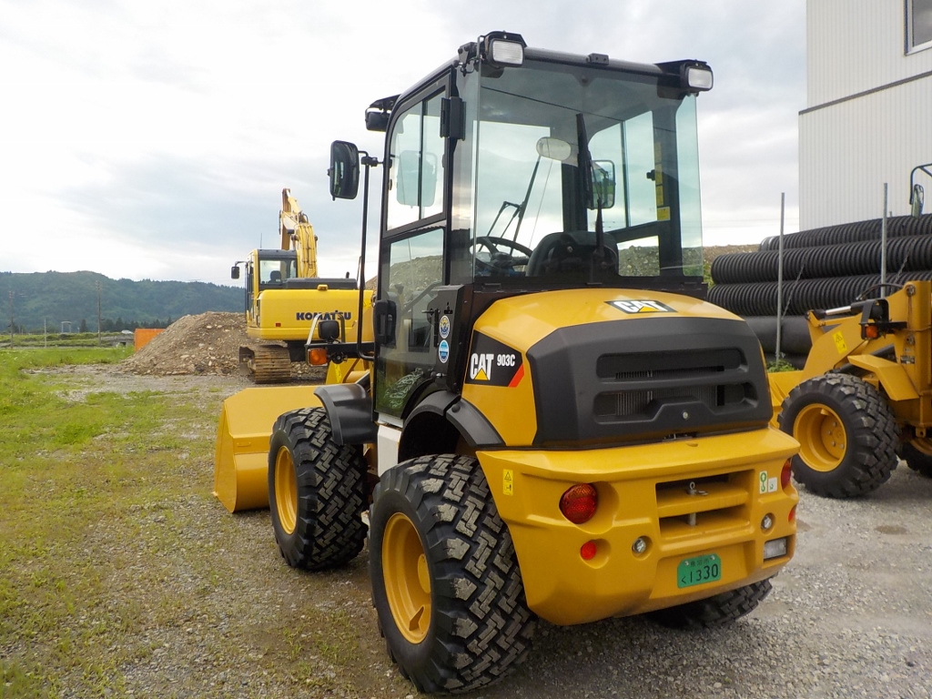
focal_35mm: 30
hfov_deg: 60.0
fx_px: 808
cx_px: 466
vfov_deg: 46.8
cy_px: 350
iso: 125
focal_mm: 4.1
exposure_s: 1/250
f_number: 3.3
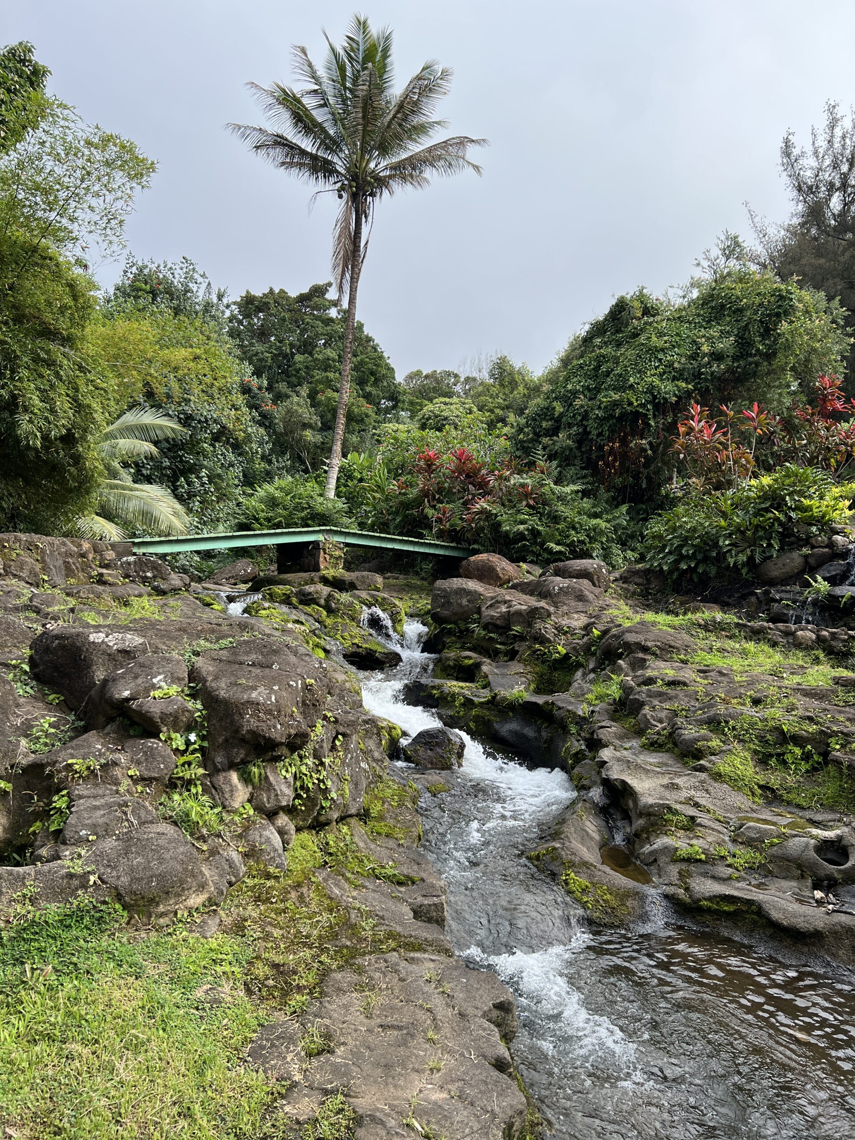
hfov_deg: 53.1
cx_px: 428
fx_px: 856
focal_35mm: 26
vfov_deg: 67.3
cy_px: 570
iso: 50
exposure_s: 1/2353
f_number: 1.5
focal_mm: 5.7
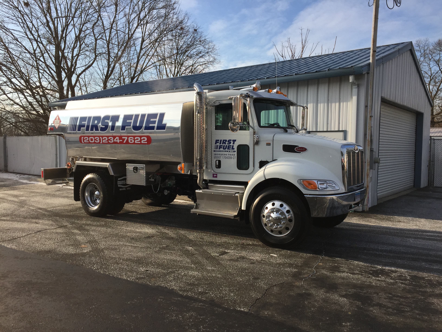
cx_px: 221
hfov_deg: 61.7
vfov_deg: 48.2
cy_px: 166
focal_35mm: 29
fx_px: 370
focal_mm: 4.15
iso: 32
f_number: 2.2
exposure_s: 1/1799
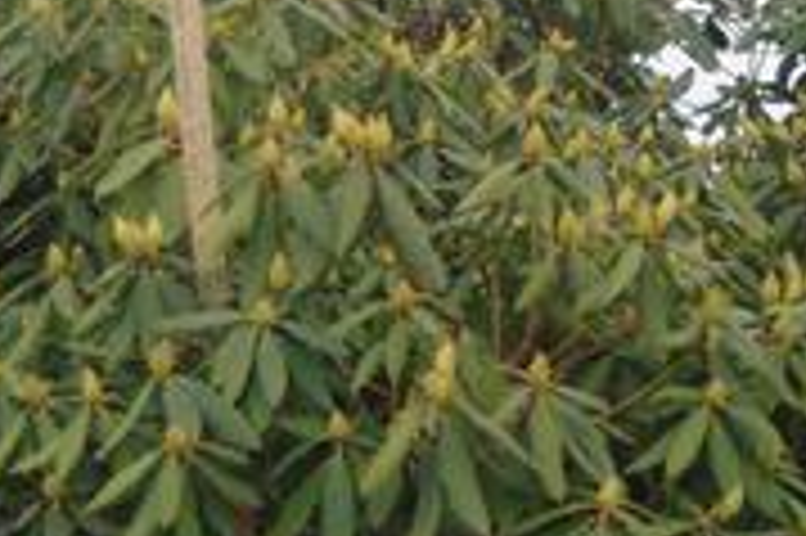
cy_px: 309
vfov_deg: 10.2
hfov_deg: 15.3
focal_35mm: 134
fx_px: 2997
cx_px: 414
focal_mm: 40
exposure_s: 1/50
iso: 100
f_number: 4
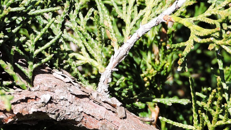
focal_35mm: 207
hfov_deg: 10.4
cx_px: 106
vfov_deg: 5.9
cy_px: 120
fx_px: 1268
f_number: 4.5
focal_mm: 15.2
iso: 100
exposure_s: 1/400
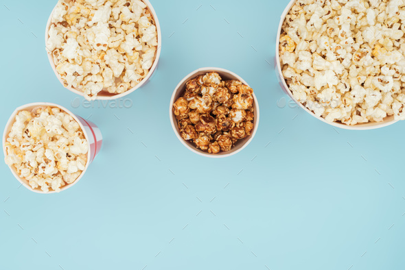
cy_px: 135
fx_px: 563
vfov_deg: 27.0
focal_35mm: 50
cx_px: 202
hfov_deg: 39.6
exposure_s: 1/160
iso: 125
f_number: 9
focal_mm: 50
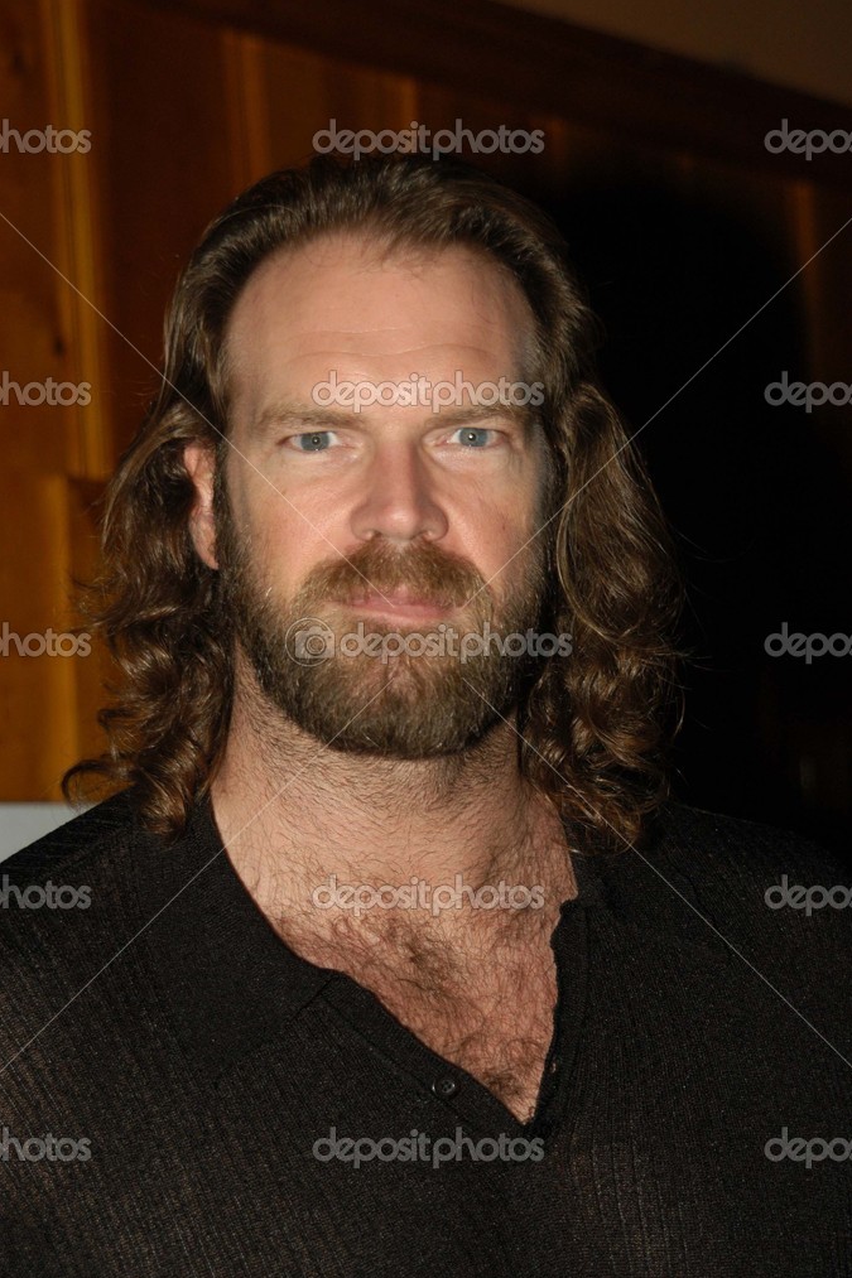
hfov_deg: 12.1
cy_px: 644
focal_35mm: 114
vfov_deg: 18.0
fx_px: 4030
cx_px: 428
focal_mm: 75
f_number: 5.6
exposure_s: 1/200
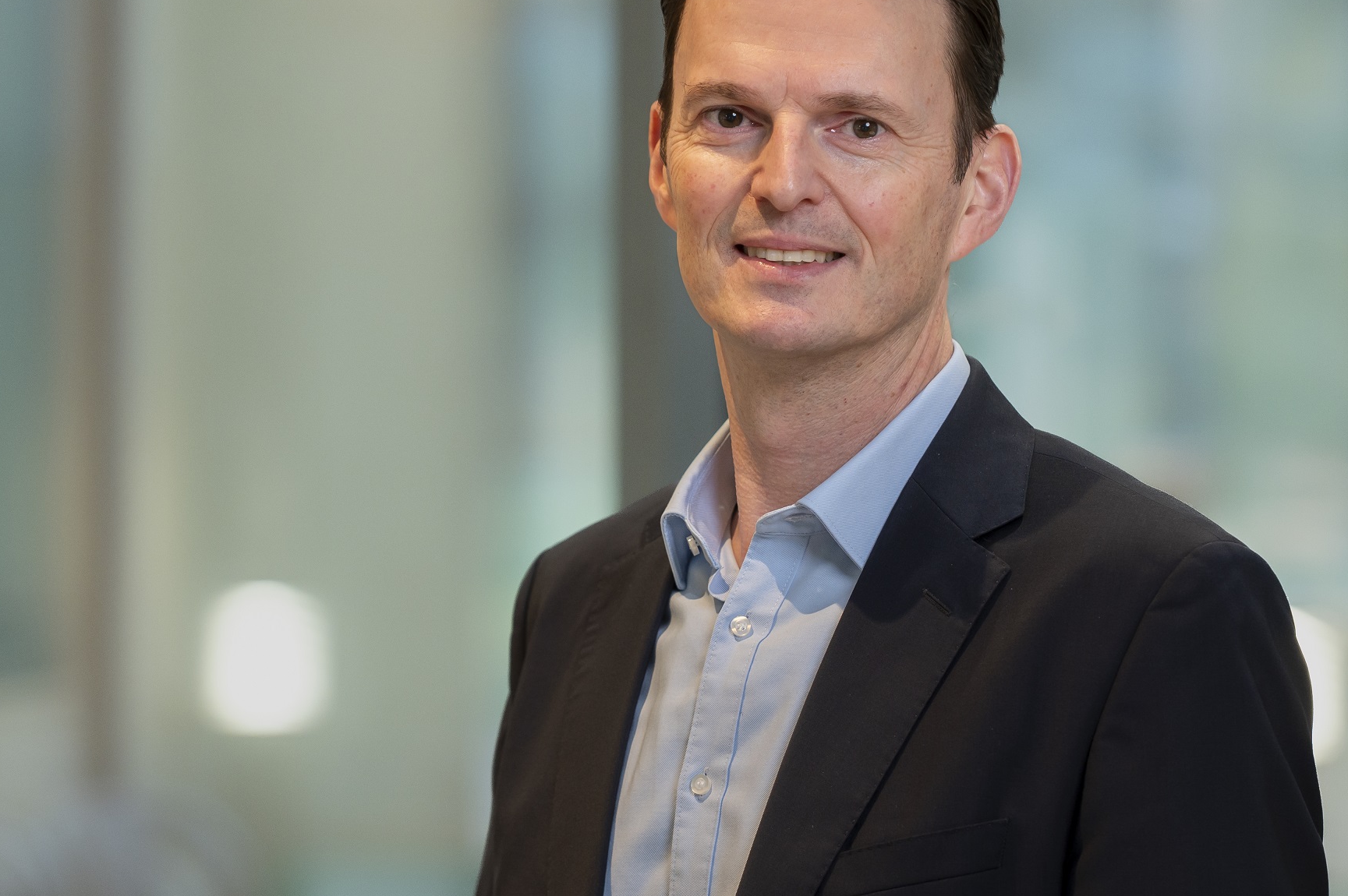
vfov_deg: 6.8
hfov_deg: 10.1
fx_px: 7595
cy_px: 404
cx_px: 752
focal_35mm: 203
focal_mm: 145
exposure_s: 1/80
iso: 800
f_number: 3.2
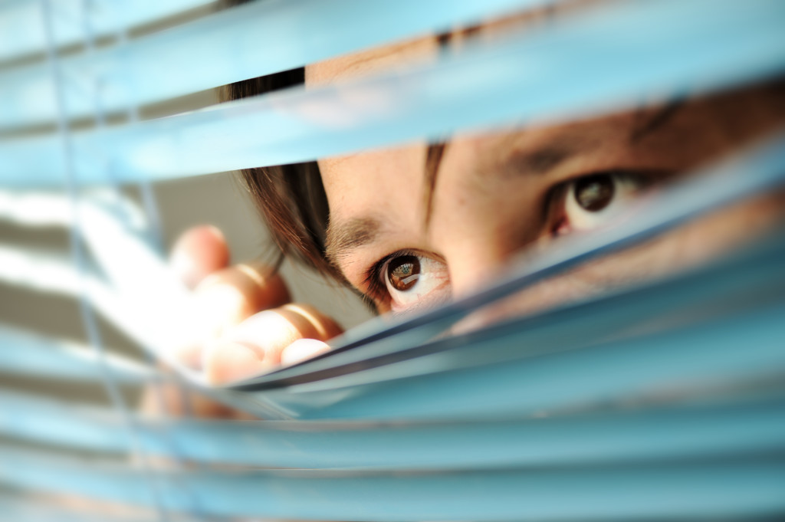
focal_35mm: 105
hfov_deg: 19.5
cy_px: 261
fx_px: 2288
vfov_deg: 13.0
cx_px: 392
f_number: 3.5
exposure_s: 1/200
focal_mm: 105
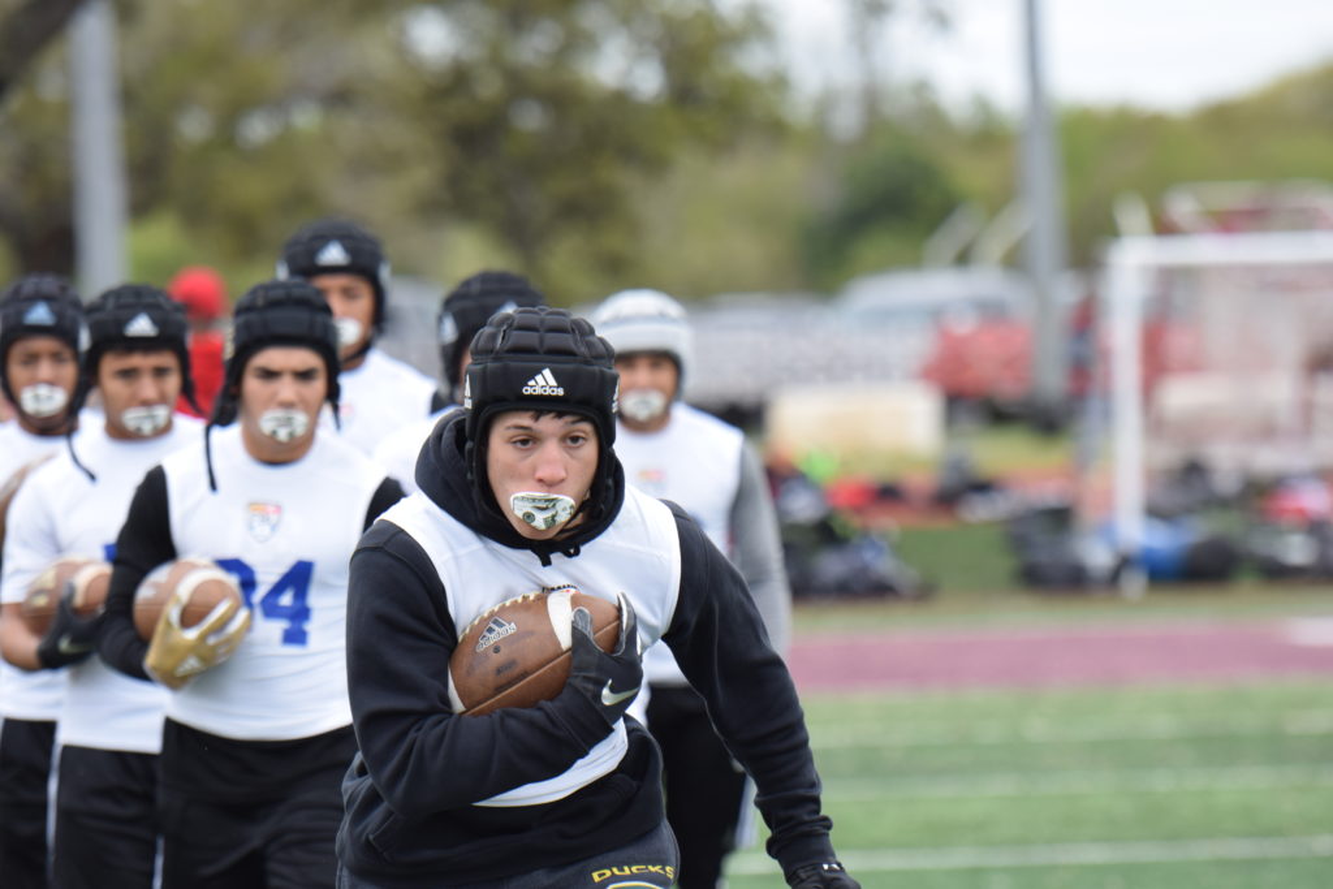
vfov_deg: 5.2
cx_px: 666
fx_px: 9720
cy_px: 444
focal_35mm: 262
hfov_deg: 7.8
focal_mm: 175
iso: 400
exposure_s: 1/1250
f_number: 4.5
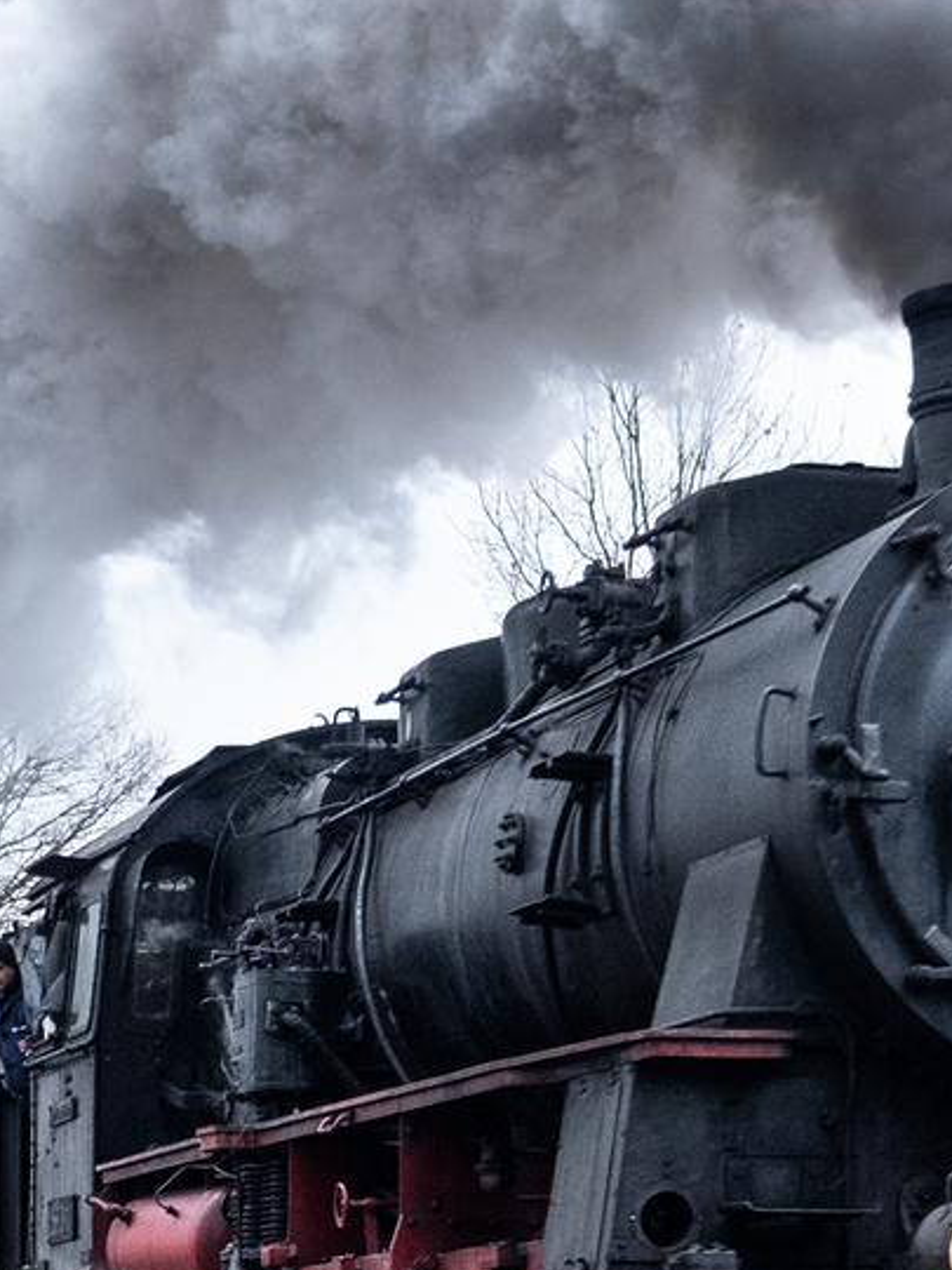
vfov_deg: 15.8
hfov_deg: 11.9
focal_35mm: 124
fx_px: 4547
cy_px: 1070
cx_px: 343
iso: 1600
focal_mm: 28.9
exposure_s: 1/250
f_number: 3.2
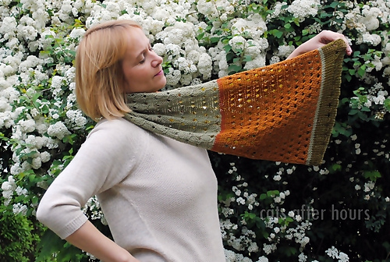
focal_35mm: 51
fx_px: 554
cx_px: 195
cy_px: 131
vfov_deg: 26.6
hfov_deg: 38.8
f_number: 5
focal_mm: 34
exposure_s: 1/500
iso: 280
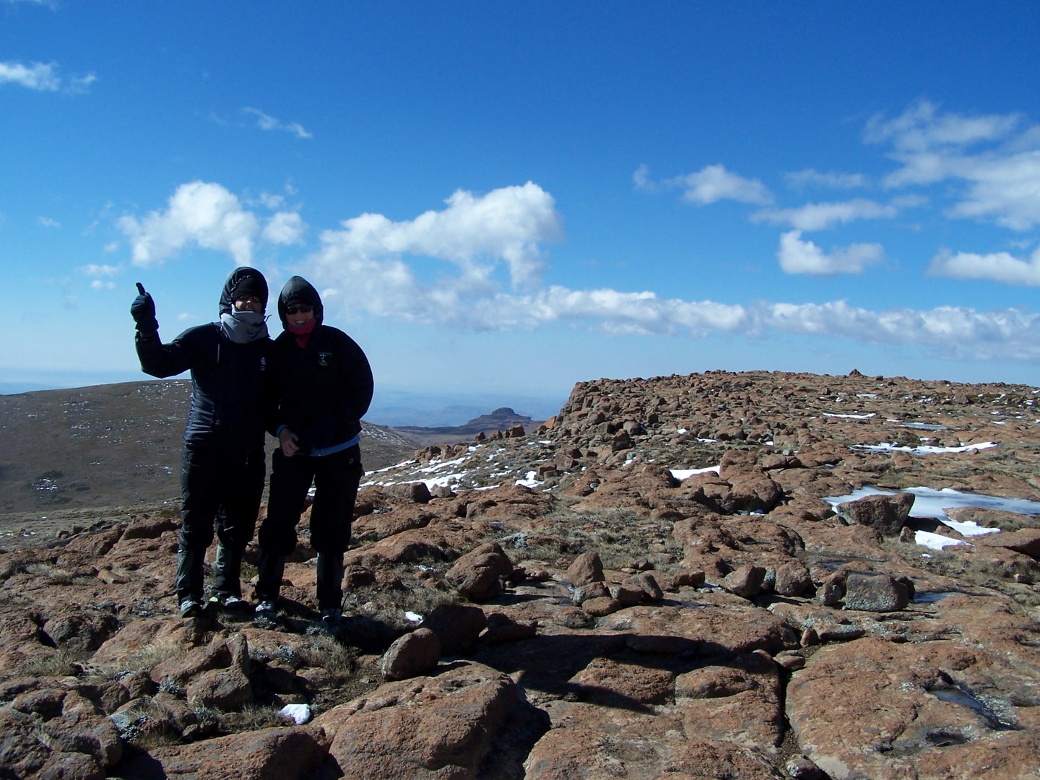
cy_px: 390
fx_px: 1142
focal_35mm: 38
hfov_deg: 49.0
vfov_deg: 37.7
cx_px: 520
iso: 80
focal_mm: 6.3
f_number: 4
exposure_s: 1/750
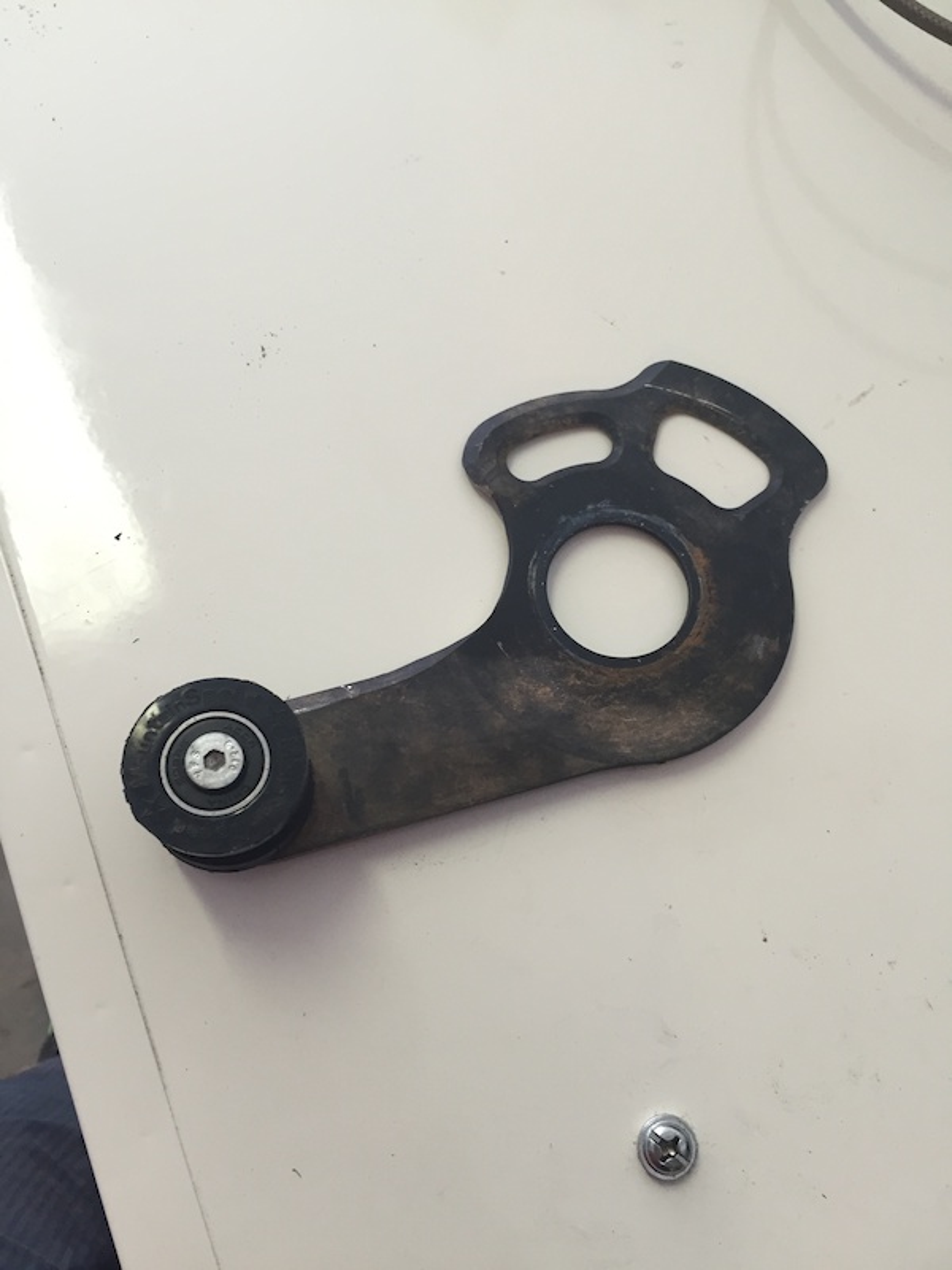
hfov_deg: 48.2
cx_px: 476
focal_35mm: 29
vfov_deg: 61.7
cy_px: 635
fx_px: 1063
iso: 40
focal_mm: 4.15
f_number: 2.2
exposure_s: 1/30
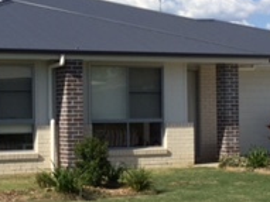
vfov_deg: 14.2
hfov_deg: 18.8
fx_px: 811
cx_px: 83
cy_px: 107
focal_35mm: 104
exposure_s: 1/1942
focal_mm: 3.3
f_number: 2.4
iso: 25
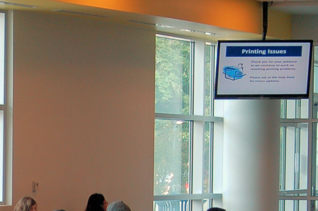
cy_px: 250
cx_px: -128
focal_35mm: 218
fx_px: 1924
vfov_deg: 6.2
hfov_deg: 9.2
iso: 200
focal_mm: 35
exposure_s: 1/80
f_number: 4.5
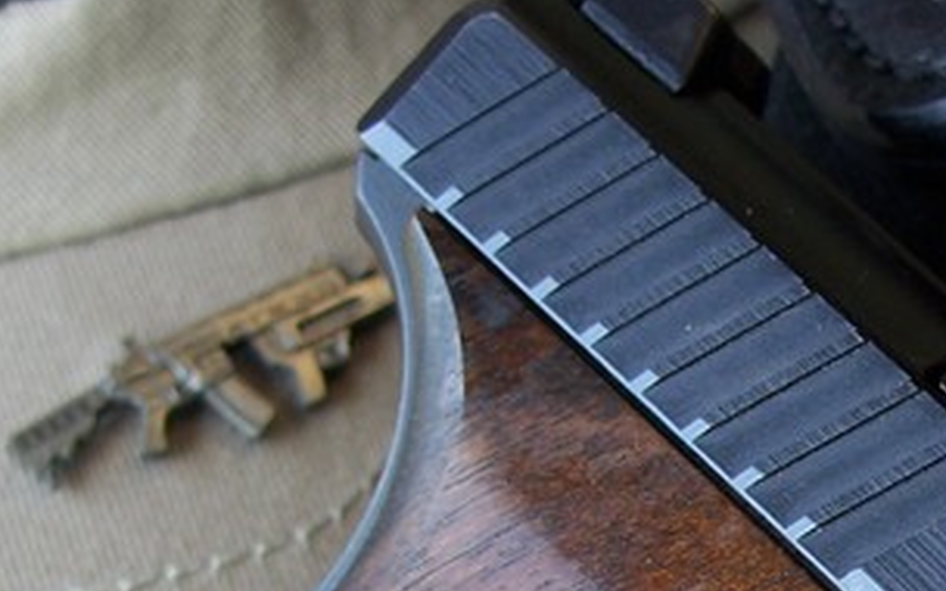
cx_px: 943
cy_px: 967
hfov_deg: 15.5
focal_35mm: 132
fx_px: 3403
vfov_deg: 9.6
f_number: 2.8
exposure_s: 1/30
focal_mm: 7.8
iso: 80
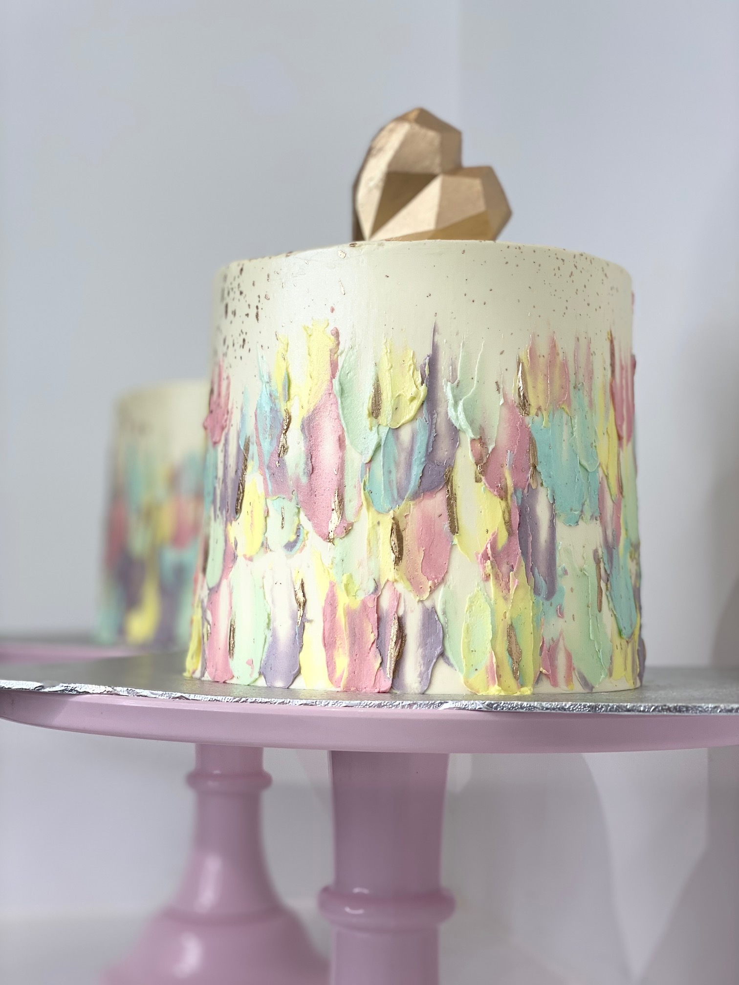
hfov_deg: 28.0
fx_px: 1480
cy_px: 492
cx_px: 370
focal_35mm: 52
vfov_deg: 36.8
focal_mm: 6
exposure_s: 1/100
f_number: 2
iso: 25
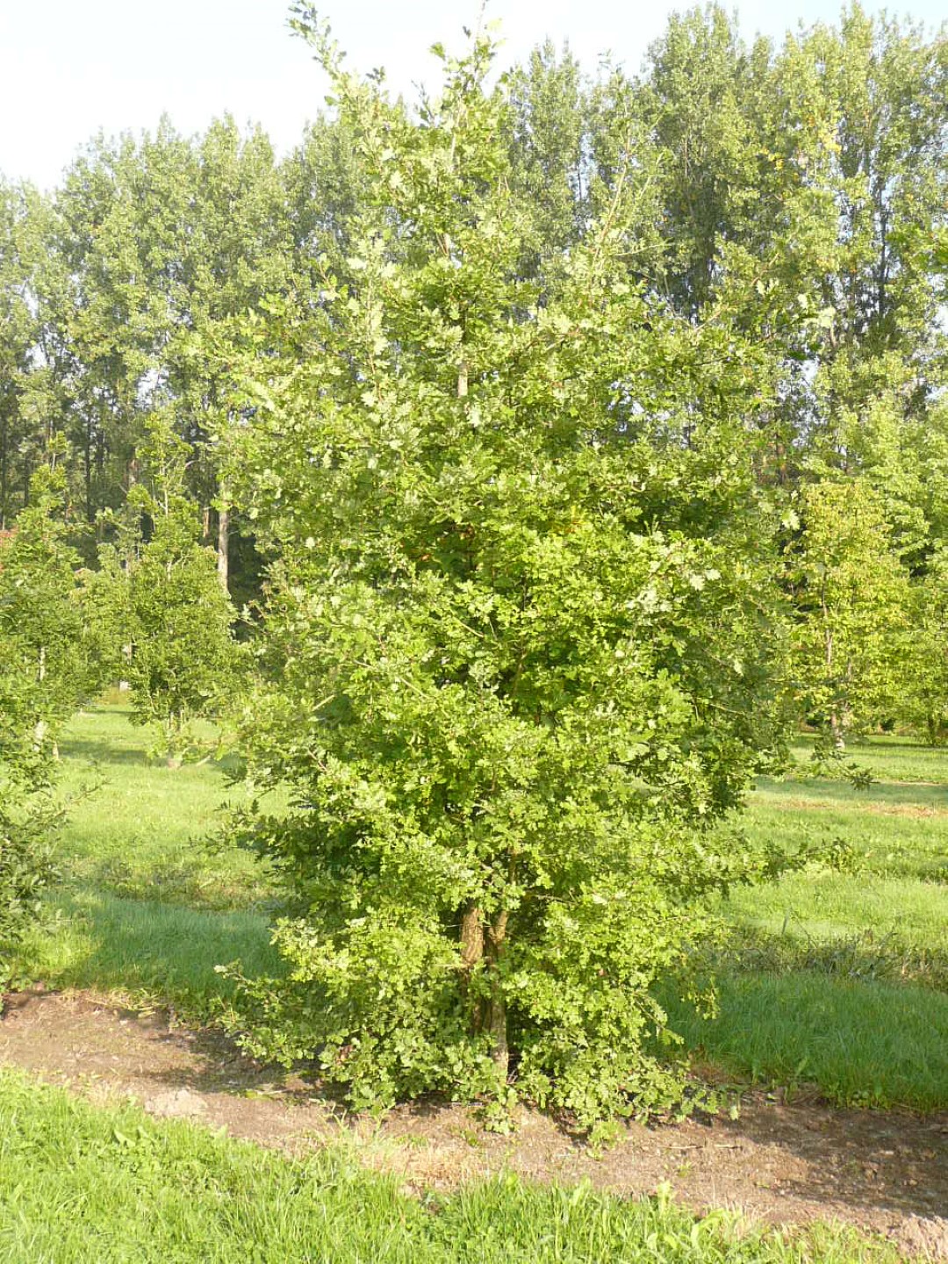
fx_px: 1643
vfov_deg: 42.1
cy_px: 632
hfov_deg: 32.2
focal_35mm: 45
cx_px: 474
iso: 100
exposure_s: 1/200
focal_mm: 4.9
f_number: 3.4
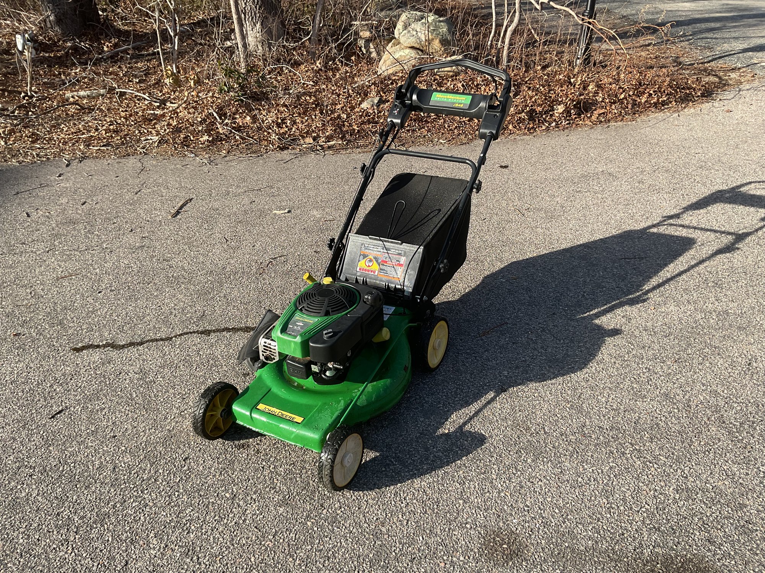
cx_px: 382
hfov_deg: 61.7
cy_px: 286
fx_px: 641
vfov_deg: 48.2
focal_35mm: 29
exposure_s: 1/666
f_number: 1.8
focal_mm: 3
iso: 16
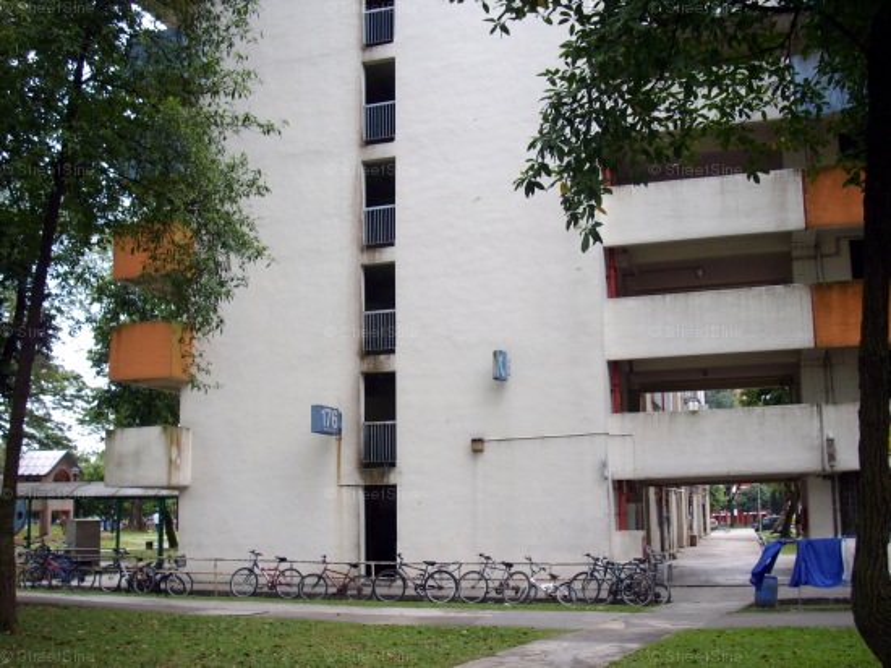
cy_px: 334
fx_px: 952
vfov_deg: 38.6
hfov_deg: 50.2
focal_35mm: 37
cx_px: 446
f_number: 2.8
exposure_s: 1/160
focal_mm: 6.2
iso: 80
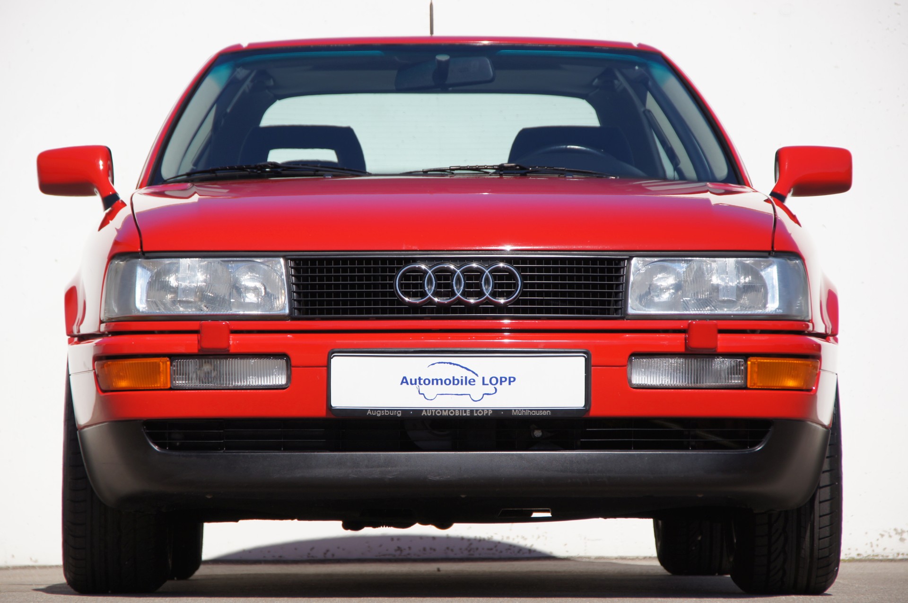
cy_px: 302
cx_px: 454
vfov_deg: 6.8
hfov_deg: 10.2
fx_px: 5100
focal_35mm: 202
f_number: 7.1
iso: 100
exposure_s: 1/400
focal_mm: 135
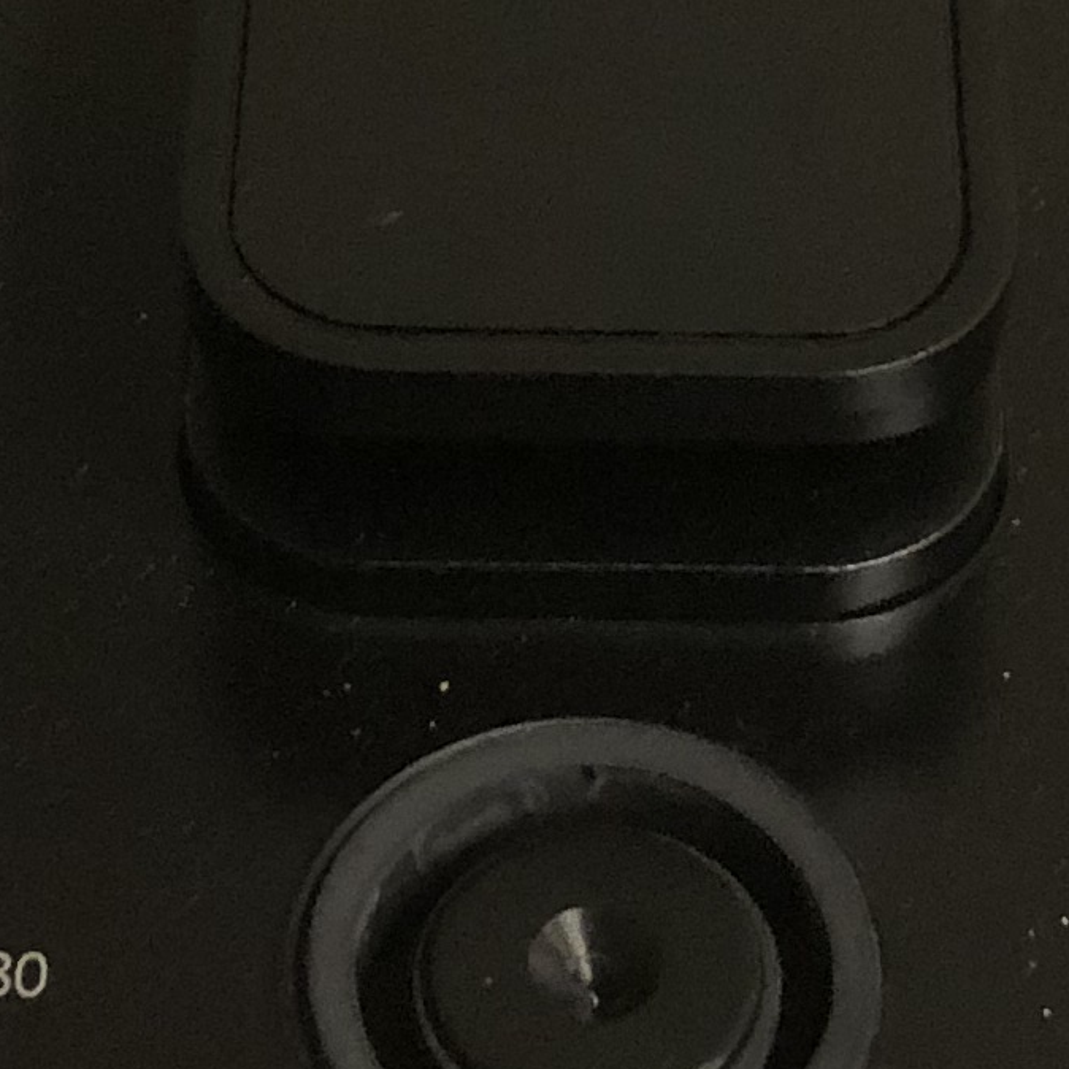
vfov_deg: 11.6
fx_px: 5171
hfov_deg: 11.8
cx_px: 539
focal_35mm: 148
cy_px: -228
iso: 100
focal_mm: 3.99
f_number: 1.8
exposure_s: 1/13
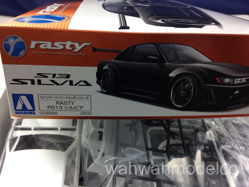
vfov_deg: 42.9
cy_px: 94
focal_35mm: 33
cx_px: 124
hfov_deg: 55.4
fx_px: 237
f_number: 2.4
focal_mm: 4.12
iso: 50
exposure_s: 1/25
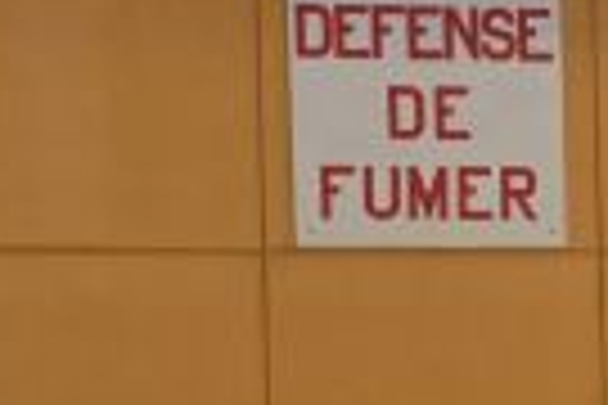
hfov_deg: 6.3
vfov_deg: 4.4
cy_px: 567
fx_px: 5201
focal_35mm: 308
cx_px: 1594
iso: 400
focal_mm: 52
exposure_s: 1/125
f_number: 2.8
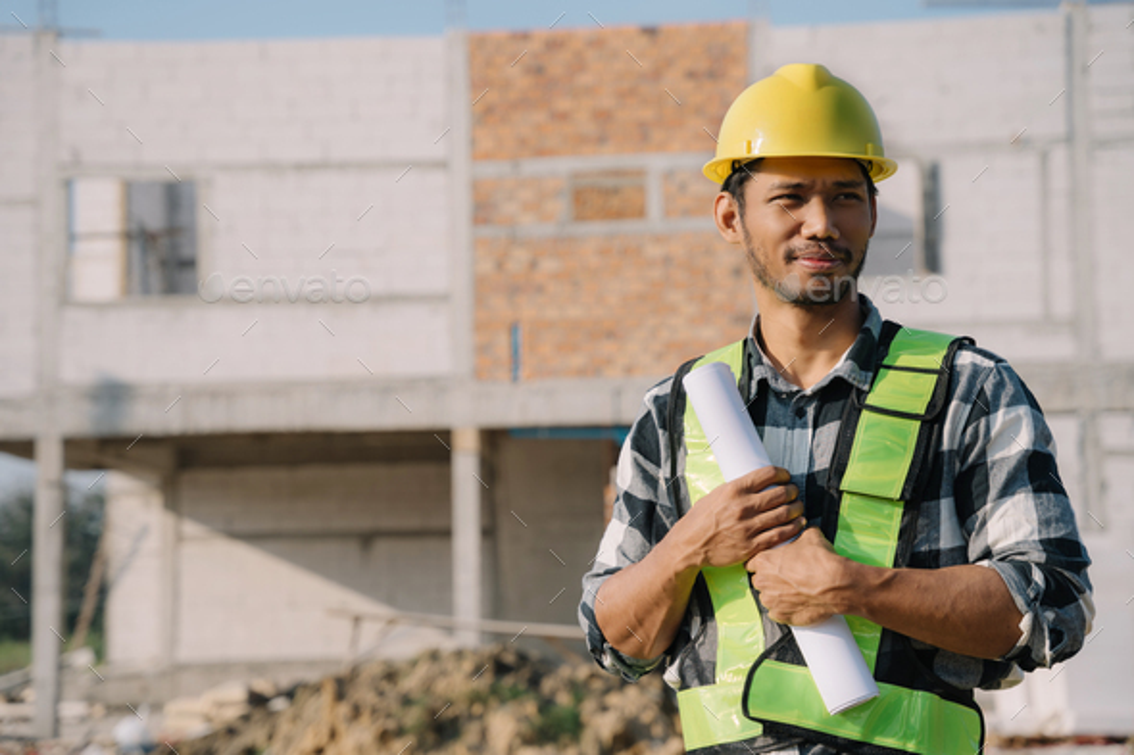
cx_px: 567
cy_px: 378
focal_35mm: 70
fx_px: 2204
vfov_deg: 19.4
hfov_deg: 28.9
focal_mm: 70
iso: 125
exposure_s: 1/1000
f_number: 4
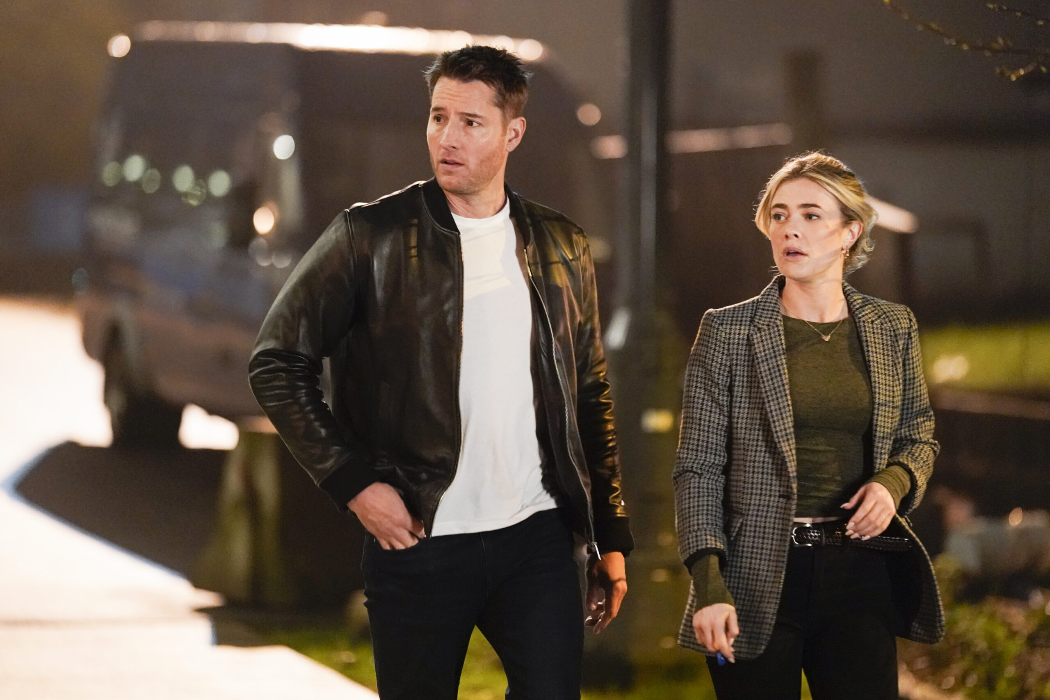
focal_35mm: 135
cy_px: 350
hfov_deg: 15.2
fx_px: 3937
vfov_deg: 10.2
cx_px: 525
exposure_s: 1/160
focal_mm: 135
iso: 6400
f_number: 1.8
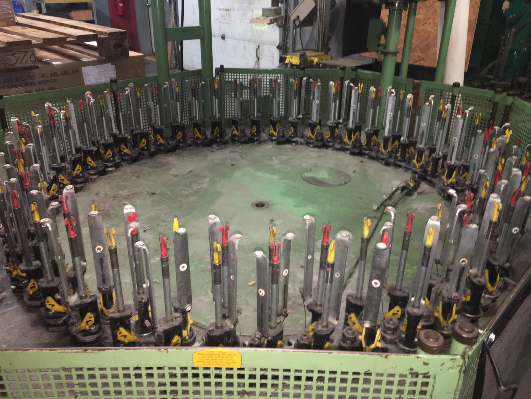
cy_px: 200
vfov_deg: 48.2
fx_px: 445
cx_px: 266
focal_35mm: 29
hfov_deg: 61.7
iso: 80
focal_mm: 4.15
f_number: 2.2
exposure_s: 1/16
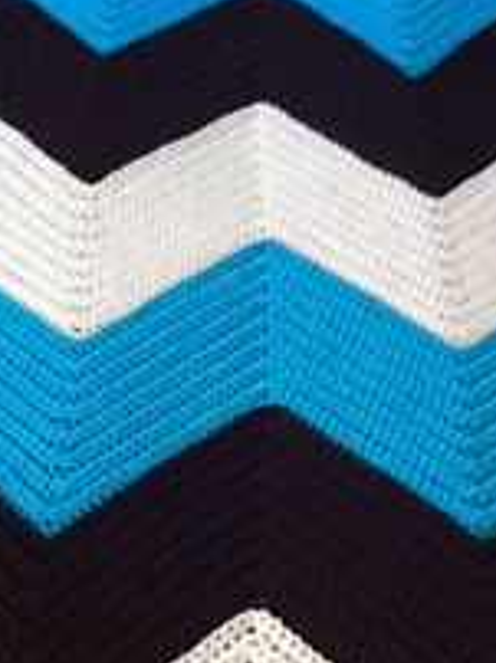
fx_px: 2125
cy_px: 407
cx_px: 335
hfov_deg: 13.3
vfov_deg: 17.7
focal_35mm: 111
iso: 400
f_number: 2.8
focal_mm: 3.85
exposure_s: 1/15
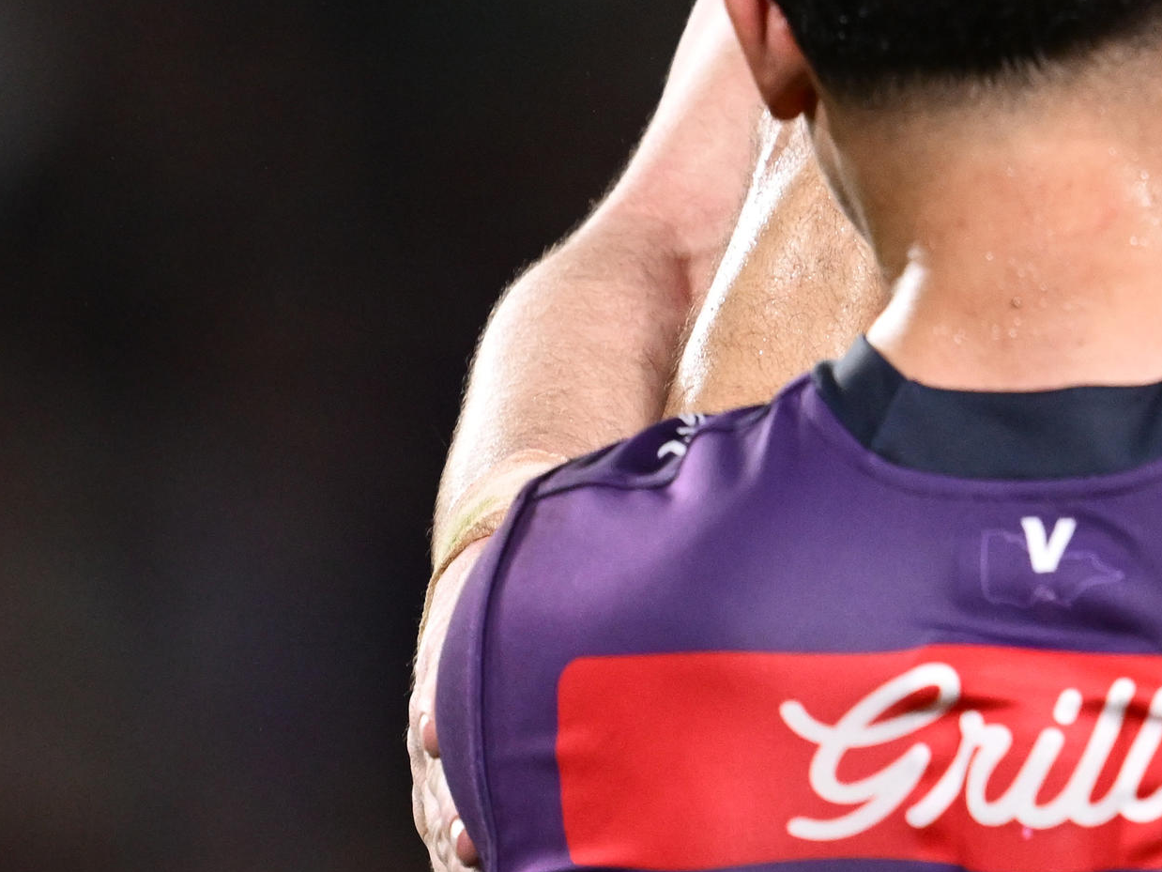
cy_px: -54
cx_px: 1660
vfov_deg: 1.0
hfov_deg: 1.3
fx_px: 52142
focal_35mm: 1553
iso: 2000
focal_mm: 400
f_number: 2.8
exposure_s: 1/1773
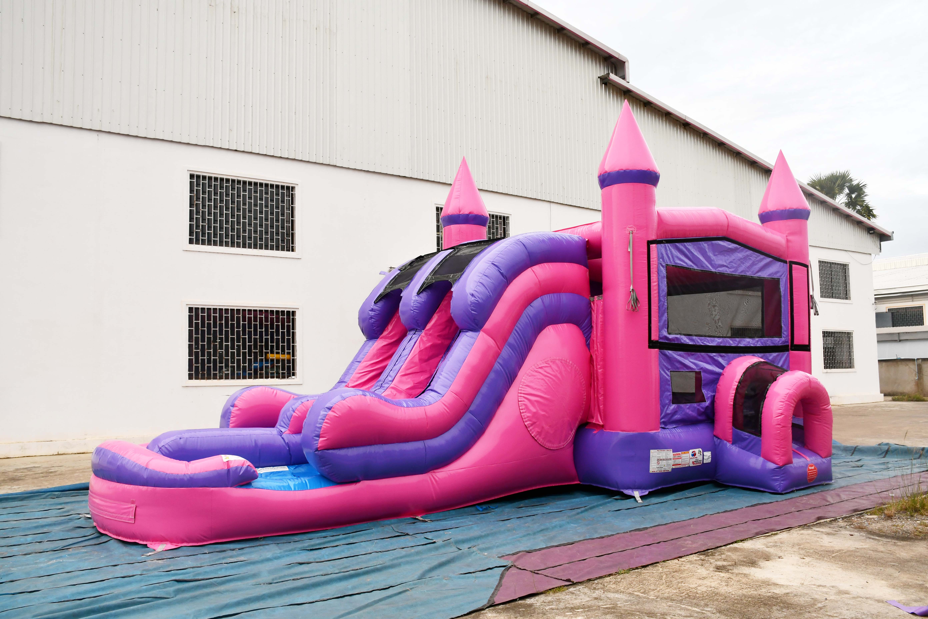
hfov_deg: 61.9
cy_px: 310
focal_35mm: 30
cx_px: 464
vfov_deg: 43.6
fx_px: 773
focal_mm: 20
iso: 360
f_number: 5.6
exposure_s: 1/250
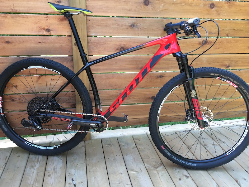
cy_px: 94
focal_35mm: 29
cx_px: 124
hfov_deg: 61.7
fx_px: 209
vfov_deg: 48.2
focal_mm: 4.15
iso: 32
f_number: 2.2
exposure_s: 1/120
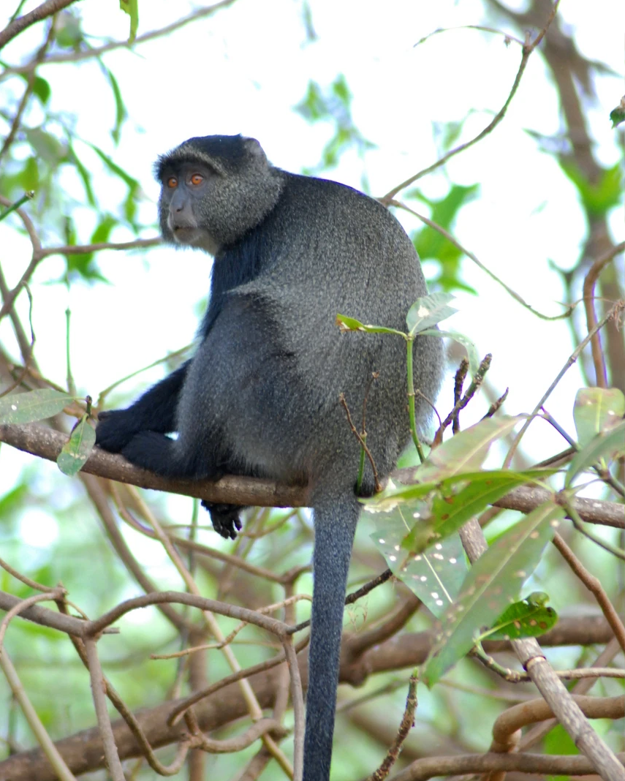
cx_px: 312
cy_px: 454
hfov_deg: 3.4
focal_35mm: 456
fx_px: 10539
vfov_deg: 4.2
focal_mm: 270
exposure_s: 1/250
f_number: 5.6
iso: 800
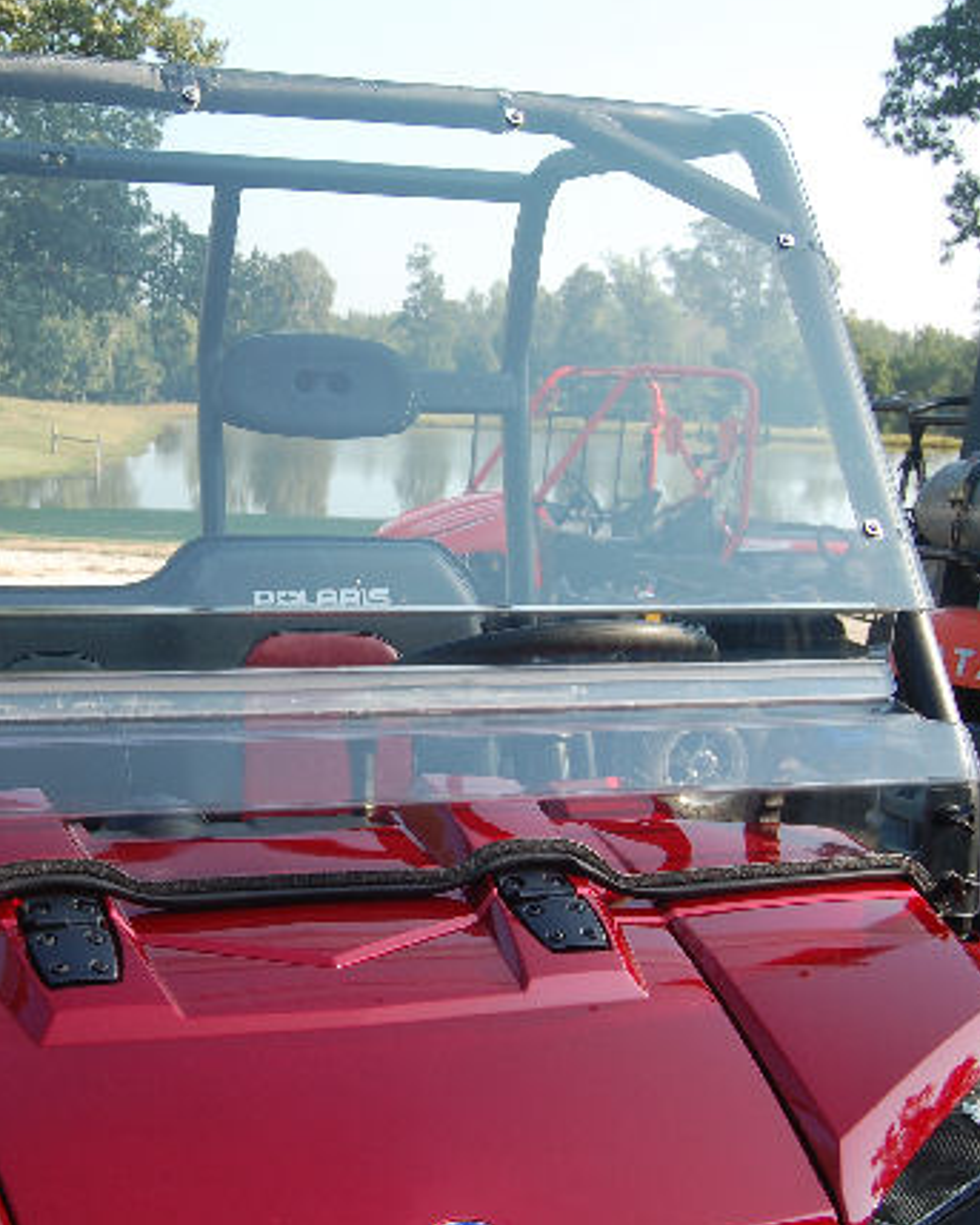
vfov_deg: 35.5
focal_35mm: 53
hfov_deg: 28.3
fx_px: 1914
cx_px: 240
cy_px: 641
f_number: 6.3
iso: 200
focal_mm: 23
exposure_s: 1/160
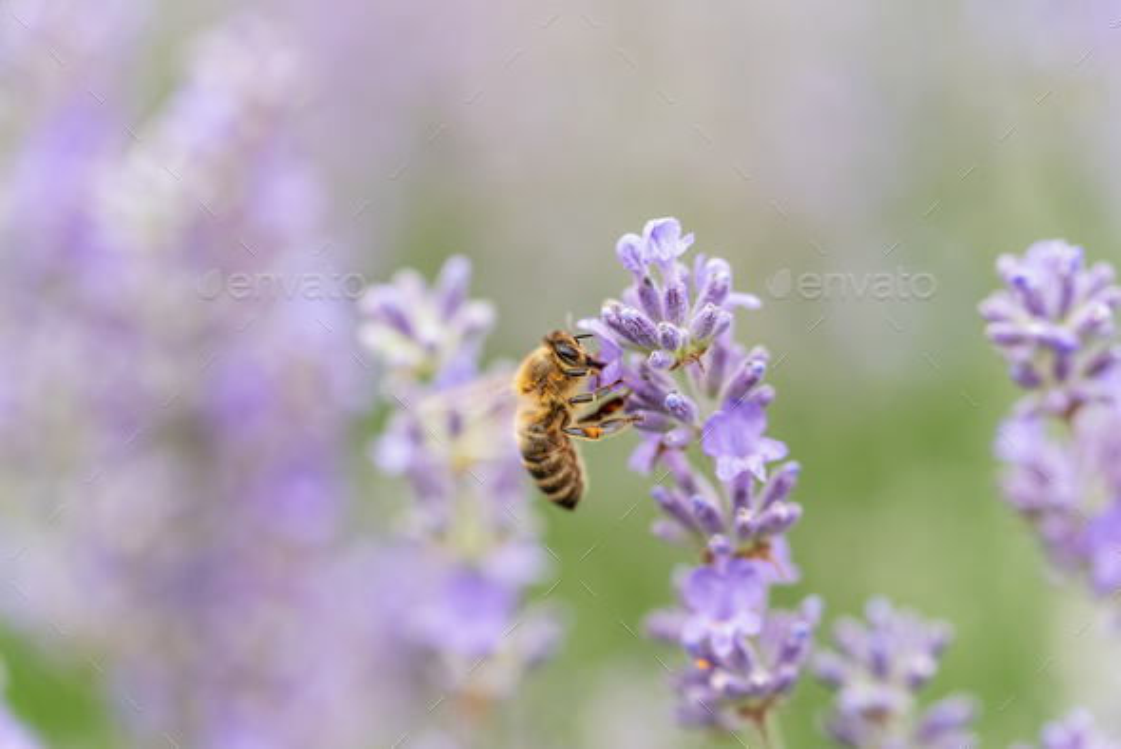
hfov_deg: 22.6
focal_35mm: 90
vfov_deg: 15.2
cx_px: 560
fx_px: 2804
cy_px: 374
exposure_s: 1/500
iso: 400
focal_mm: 90
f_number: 4
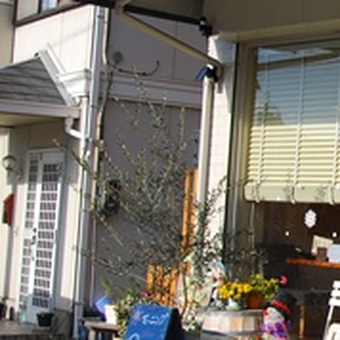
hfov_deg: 15.1
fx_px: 1173
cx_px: 539
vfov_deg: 16.5
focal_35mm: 106
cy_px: 136
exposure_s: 1/500
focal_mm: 23
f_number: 4.5
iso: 100
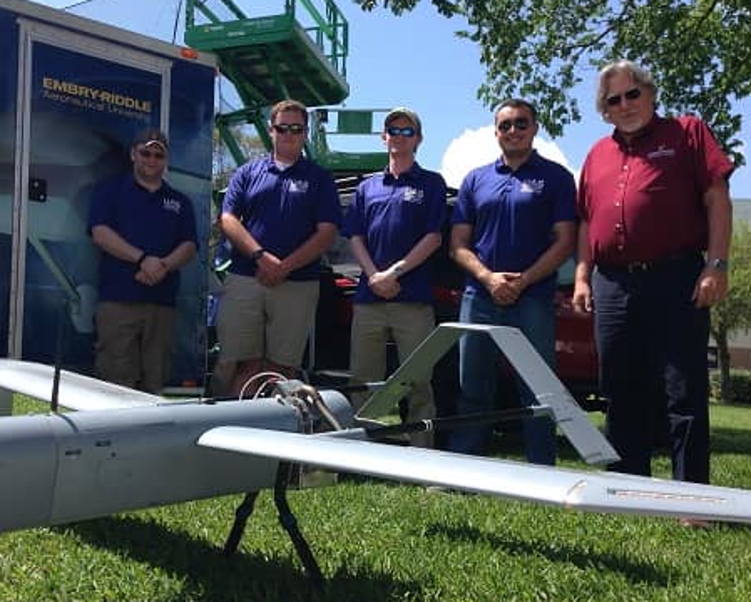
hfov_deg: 42.6
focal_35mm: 43
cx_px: 286
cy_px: 328
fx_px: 957
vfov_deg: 34.9
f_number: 2.4
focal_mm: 4.12
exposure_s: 1/1085
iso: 50
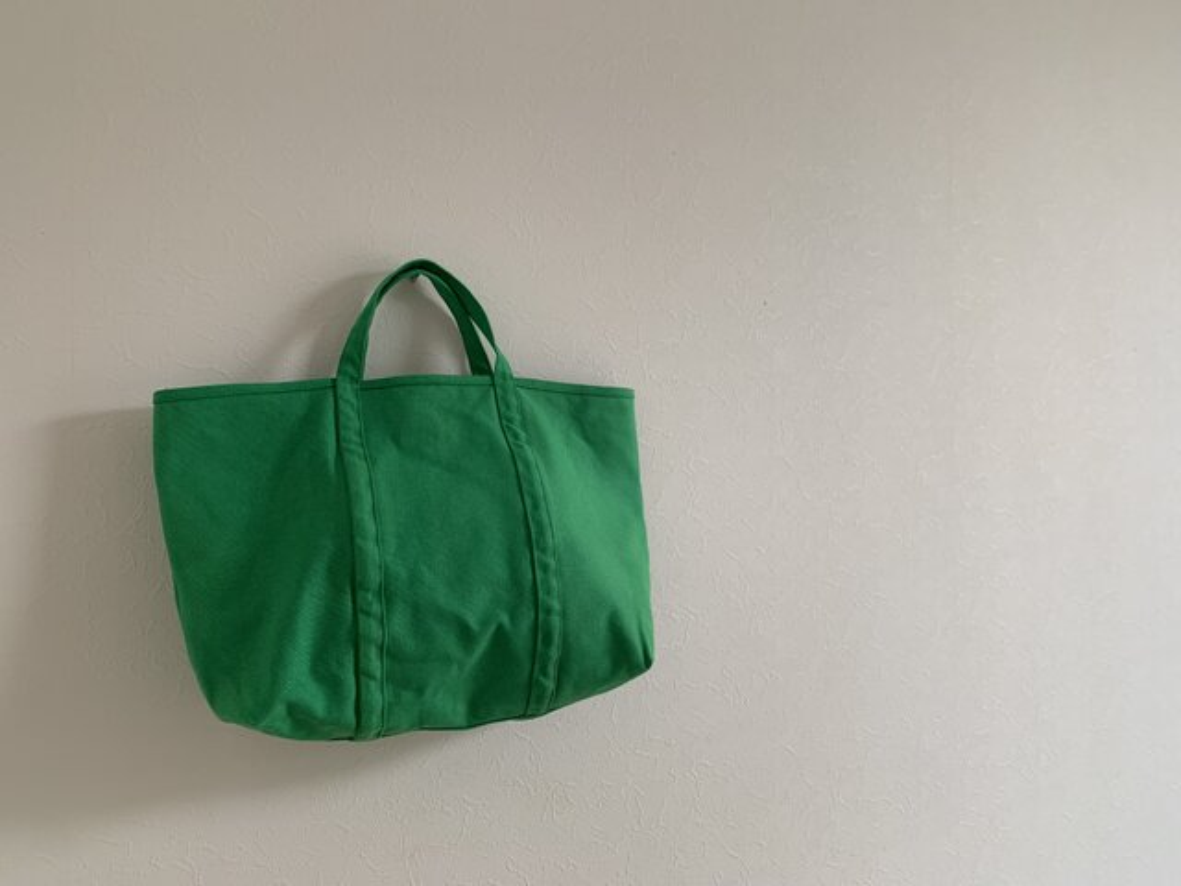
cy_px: 443
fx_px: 887
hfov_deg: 67.3
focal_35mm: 26
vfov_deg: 53.1
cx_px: 590
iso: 100
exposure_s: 1/60
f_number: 1.8
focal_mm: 4.25
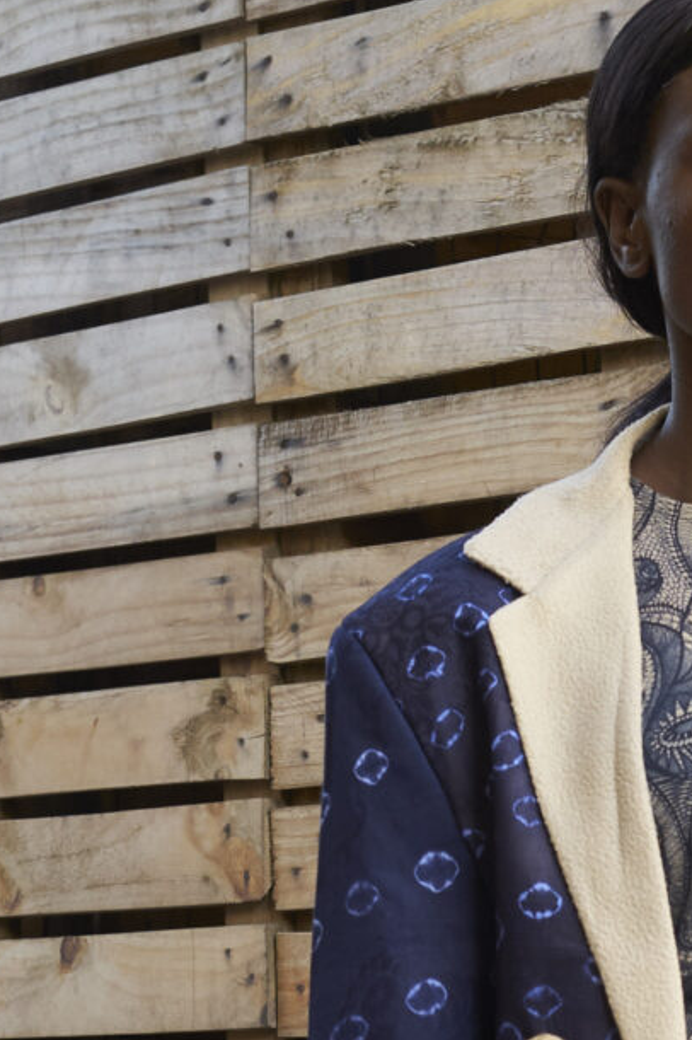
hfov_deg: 6.5
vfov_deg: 9.6
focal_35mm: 210
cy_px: 1492
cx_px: 887
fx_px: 6061
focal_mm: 50
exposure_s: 1/125
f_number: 7.1
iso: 500
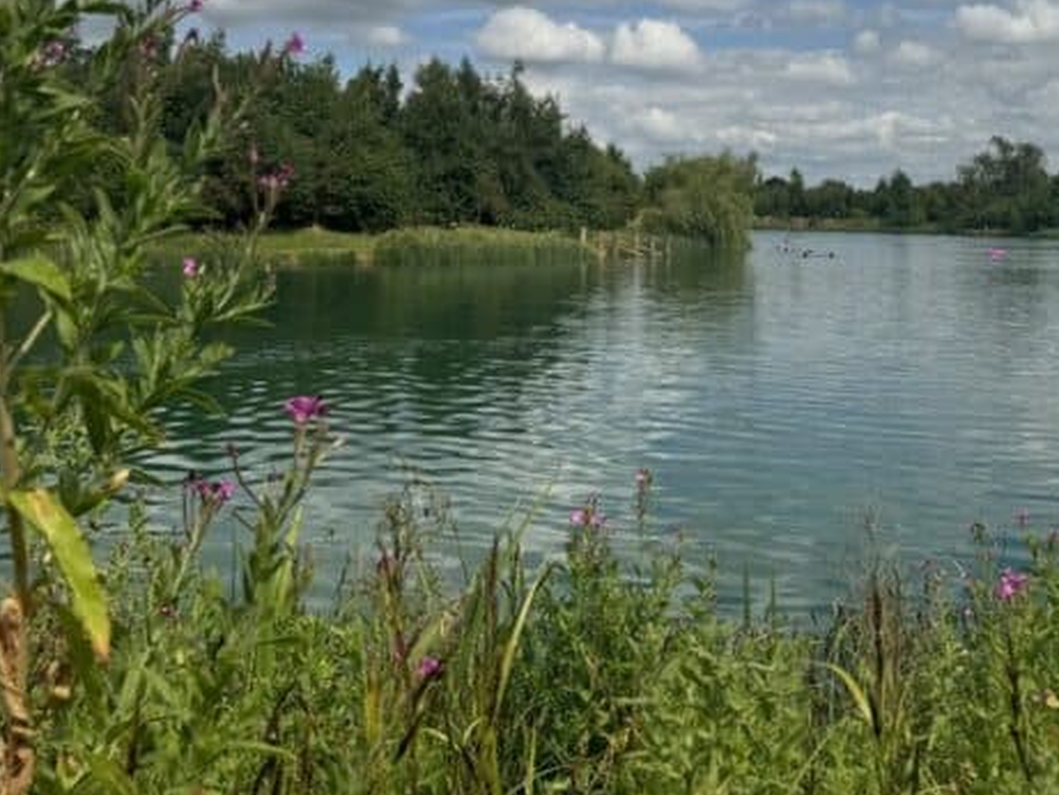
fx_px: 1224
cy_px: 175
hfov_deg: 46.7
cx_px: 570
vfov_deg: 35.0
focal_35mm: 40
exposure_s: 1/9009
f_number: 1.78
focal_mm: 6.76
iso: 80
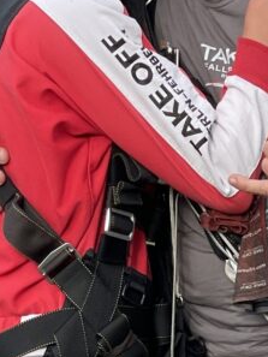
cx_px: 230
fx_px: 2775
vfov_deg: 7.4
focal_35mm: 269
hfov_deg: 5.5
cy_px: 227
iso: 32
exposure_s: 1/749
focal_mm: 6
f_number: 2
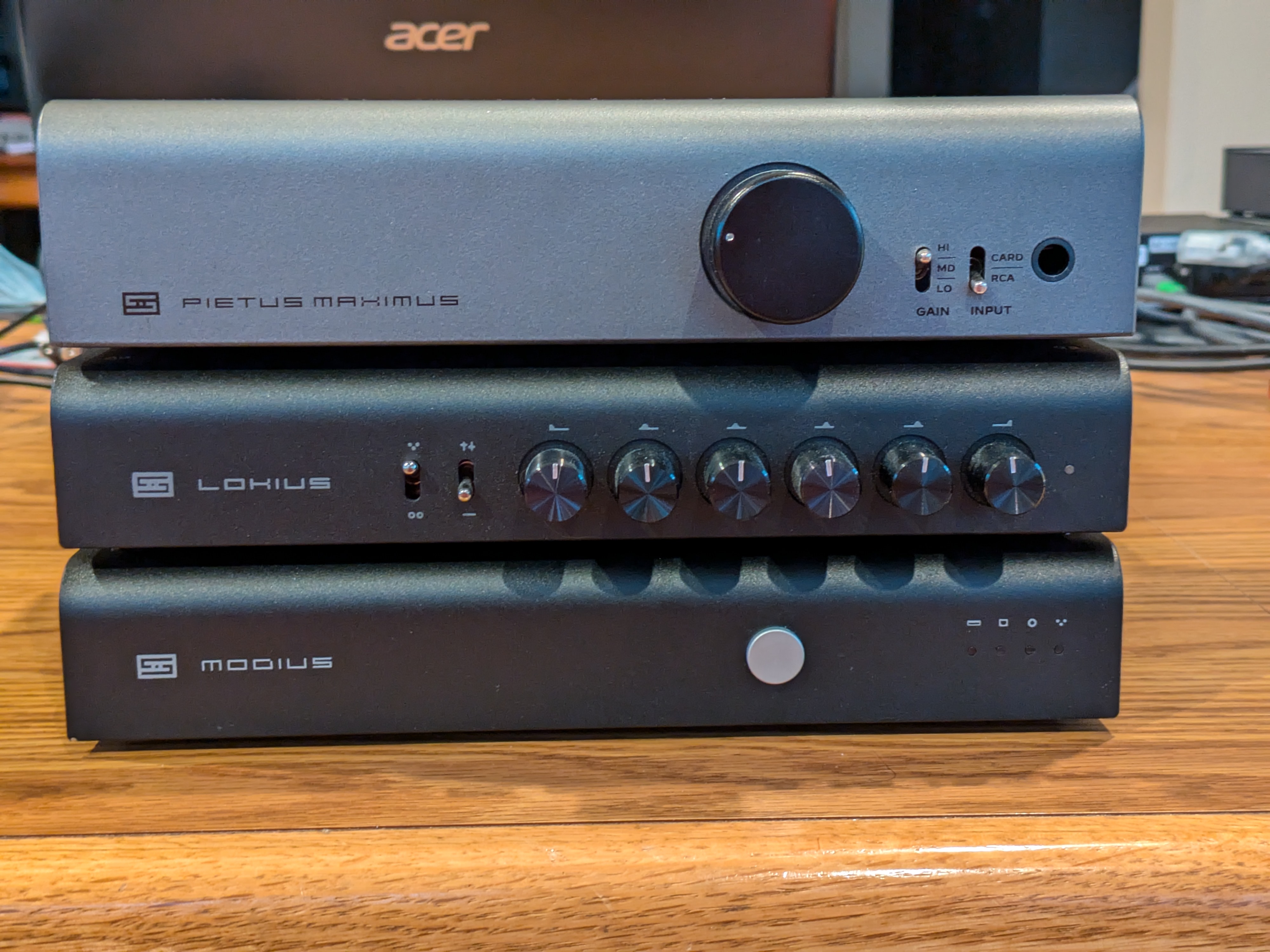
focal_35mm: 49
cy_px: 476
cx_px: 635
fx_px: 1798
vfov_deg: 29.7
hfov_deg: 38.9
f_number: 1.7
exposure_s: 1/17.1
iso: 159
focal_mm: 4.53
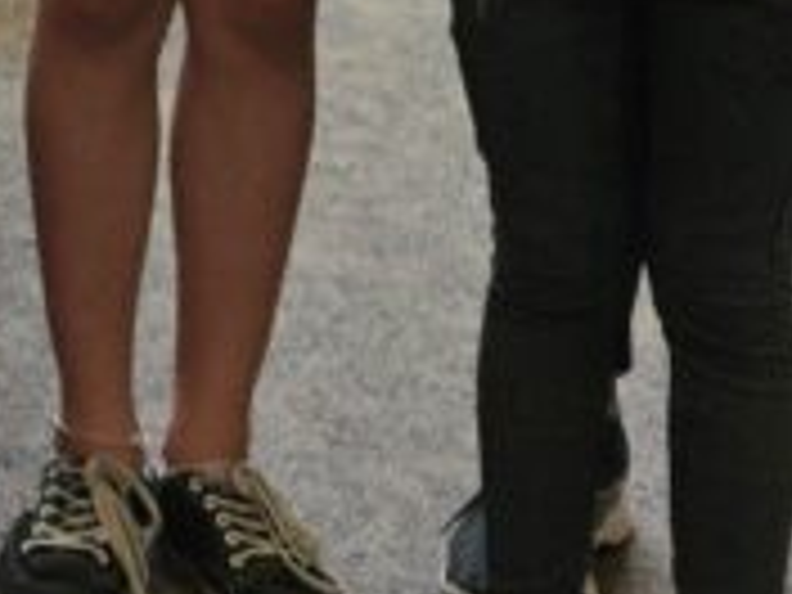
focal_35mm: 167
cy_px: -774
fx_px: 3821
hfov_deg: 10.7
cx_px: -855
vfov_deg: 8.2
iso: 80
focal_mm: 5.4
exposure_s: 1/180
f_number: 1.8
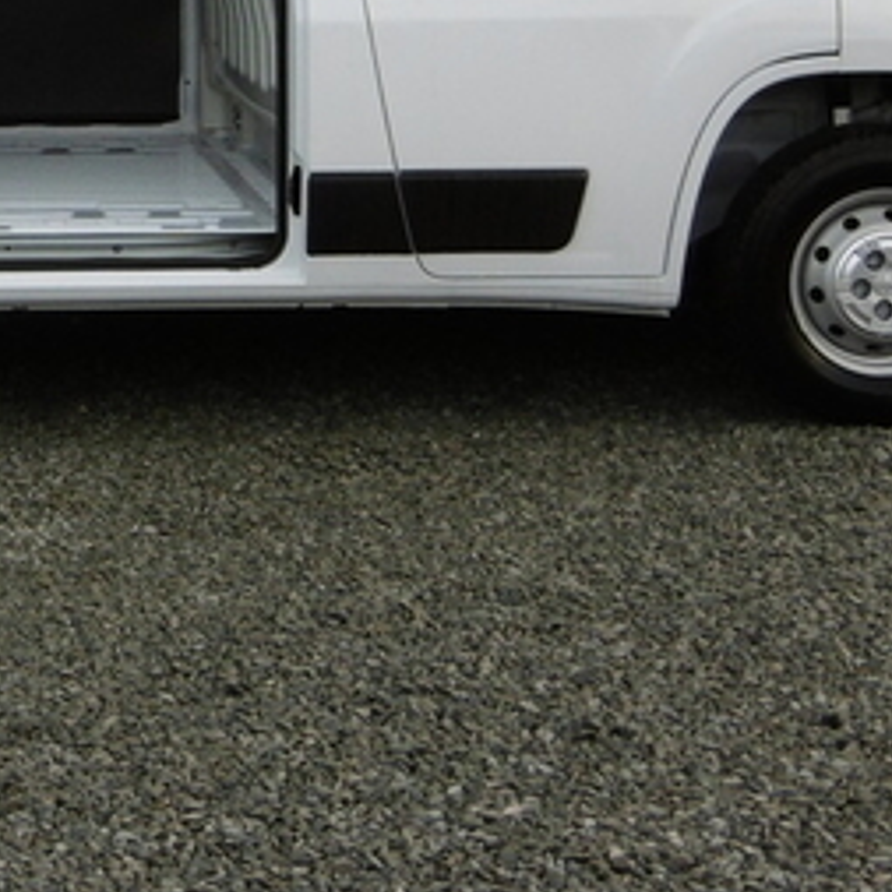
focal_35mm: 106
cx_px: -102
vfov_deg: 16.1
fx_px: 3090
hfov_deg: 15.9
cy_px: 4
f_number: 3.7
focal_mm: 6.8
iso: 100
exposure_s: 1/160
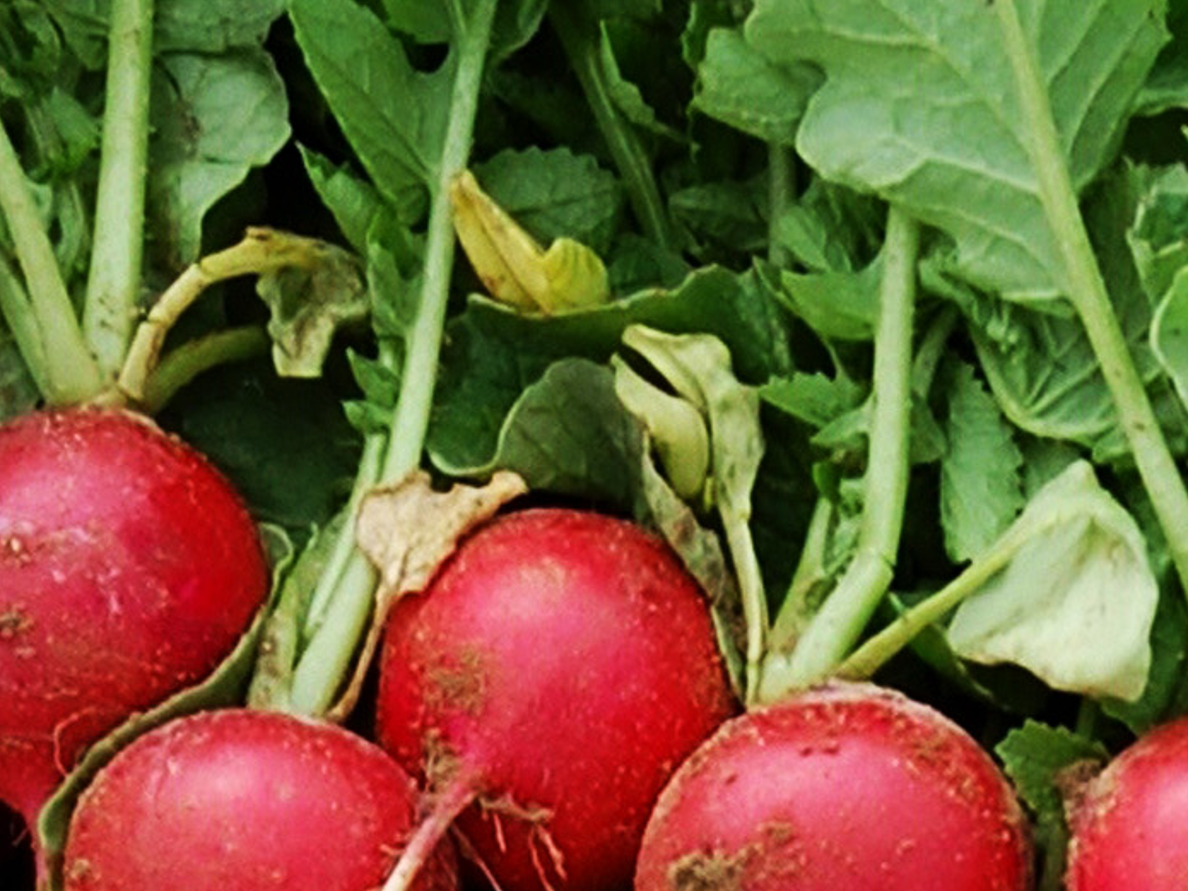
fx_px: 44470
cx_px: 583
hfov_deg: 1.5
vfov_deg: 1.1
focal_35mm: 1296
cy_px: 889
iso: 100
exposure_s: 1/100
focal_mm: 52.2
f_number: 3.6
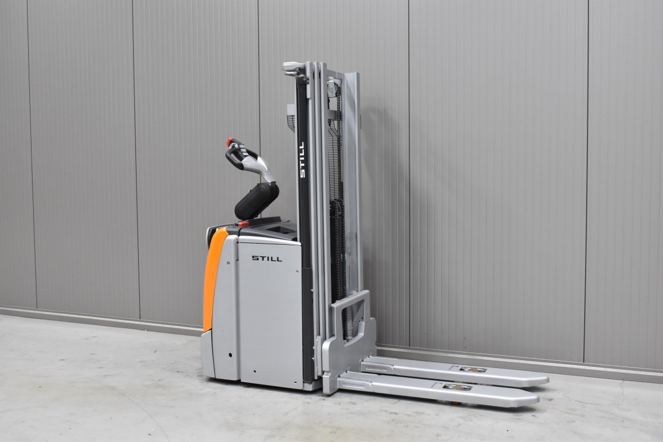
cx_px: 332
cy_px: 221
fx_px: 746
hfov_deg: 47.9
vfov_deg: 33.0
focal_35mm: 40
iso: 1600
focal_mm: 27
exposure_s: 1/30
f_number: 5.6
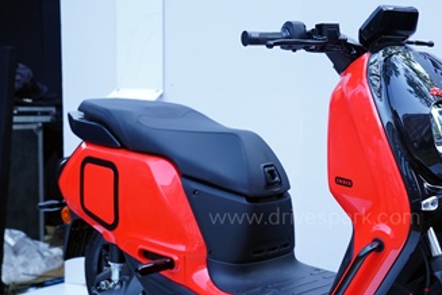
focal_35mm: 79
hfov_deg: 25.5
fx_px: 970
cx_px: 314
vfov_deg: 17.2
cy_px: 218
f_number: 5.6
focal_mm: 43
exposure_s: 1/50
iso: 640
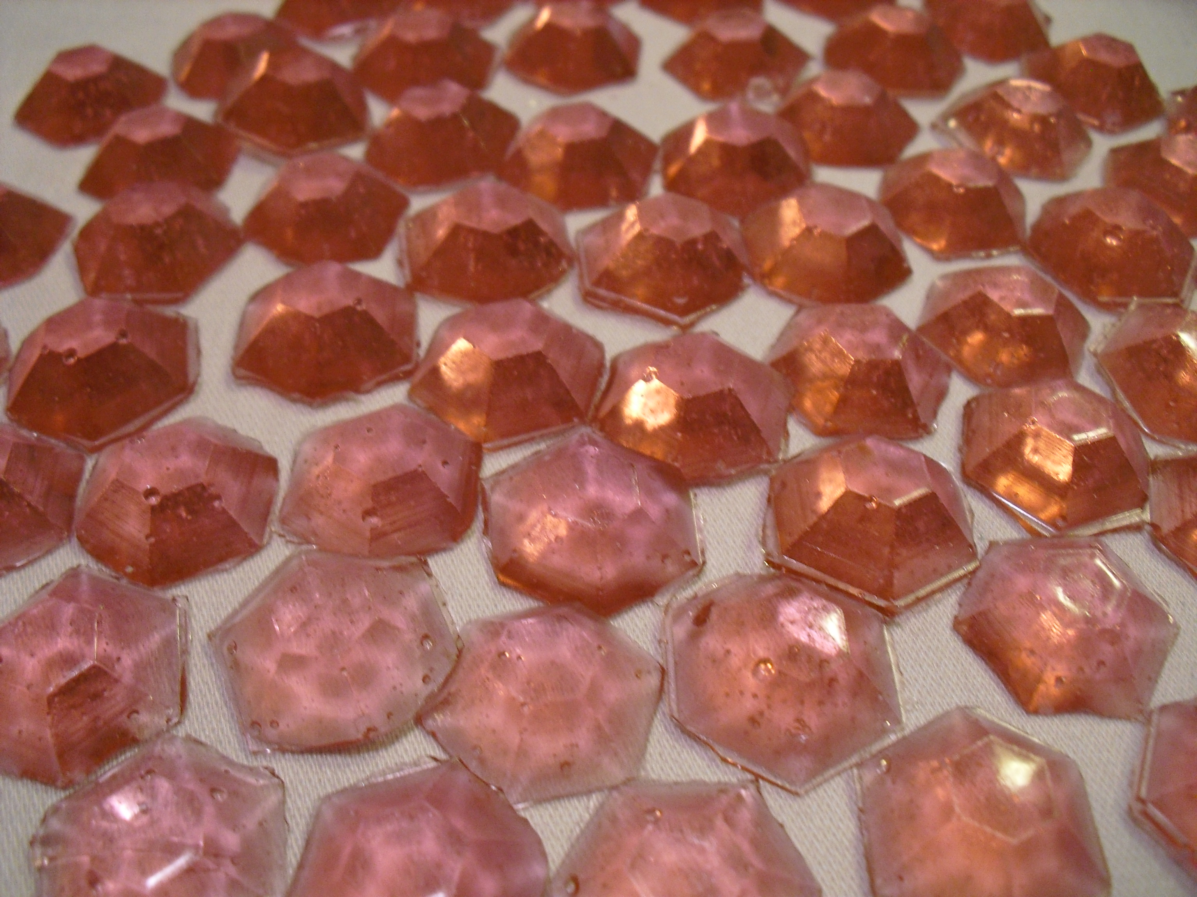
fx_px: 1245
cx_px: 598
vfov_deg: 39.7
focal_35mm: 36
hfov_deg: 51.4
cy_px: 448
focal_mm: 6.3
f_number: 3.1
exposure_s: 1/15
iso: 200
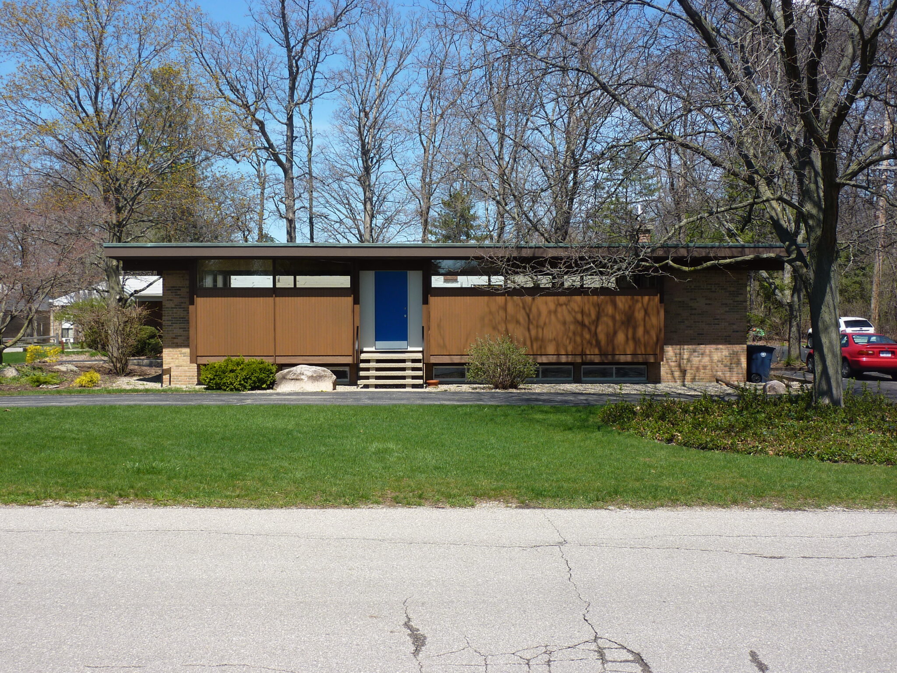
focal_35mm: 37
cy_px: 336
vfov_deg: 38.7
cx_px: 448
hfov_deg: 50.1
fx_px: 959
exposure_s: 1/500
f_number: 4
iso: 80
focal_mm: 6.1
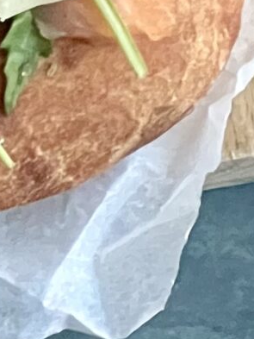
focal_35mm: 501
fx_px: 4899
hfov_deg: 3.0
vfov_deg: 3.9
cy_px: -618
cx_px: -177
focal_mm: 9
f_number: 2.8
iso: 640
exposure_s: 1/60
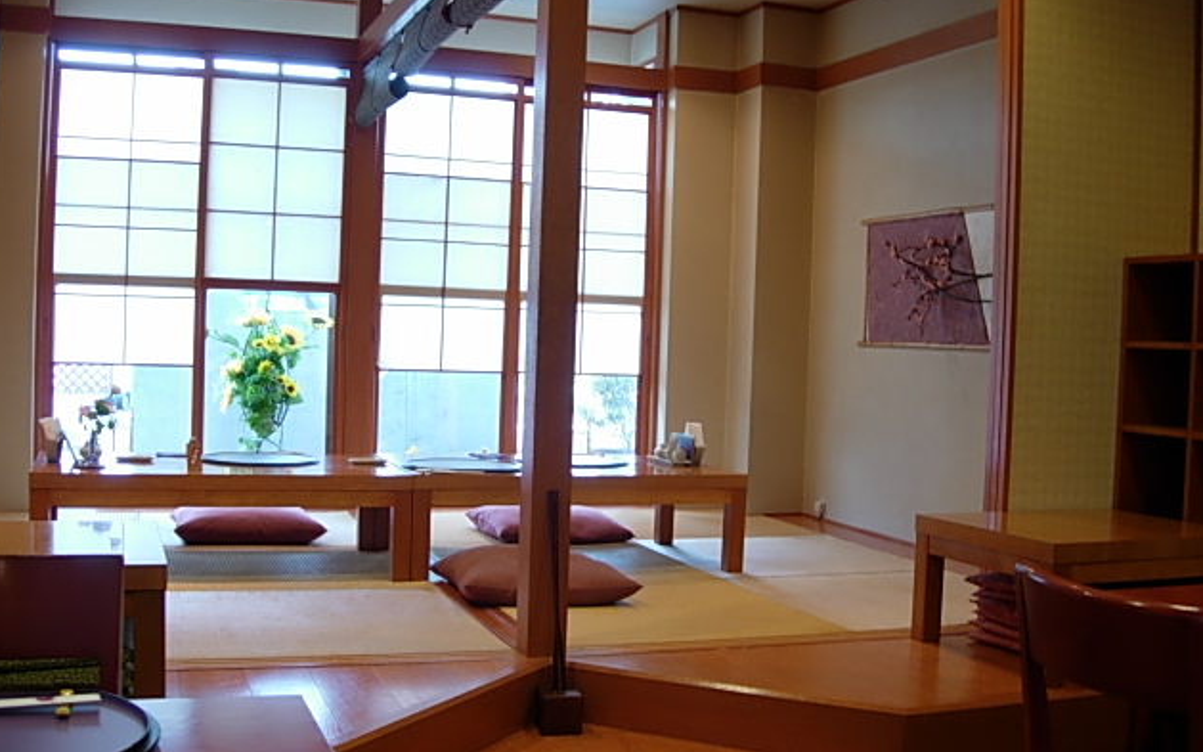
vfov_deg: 31.2
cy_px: 402
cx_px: 602
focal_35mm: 41
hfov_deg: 48.2
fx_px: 1344
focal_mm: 7.8
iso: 64
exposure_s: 1/6.3
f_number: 2.8
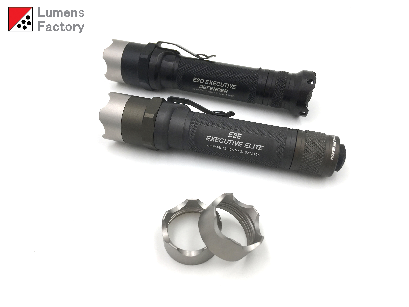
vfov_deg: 48.2
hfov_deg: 61.7
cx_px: 204
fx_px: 343
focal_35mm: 29
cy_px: 154
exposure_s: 1/490
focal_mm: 4.15
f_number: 2.2
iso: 25
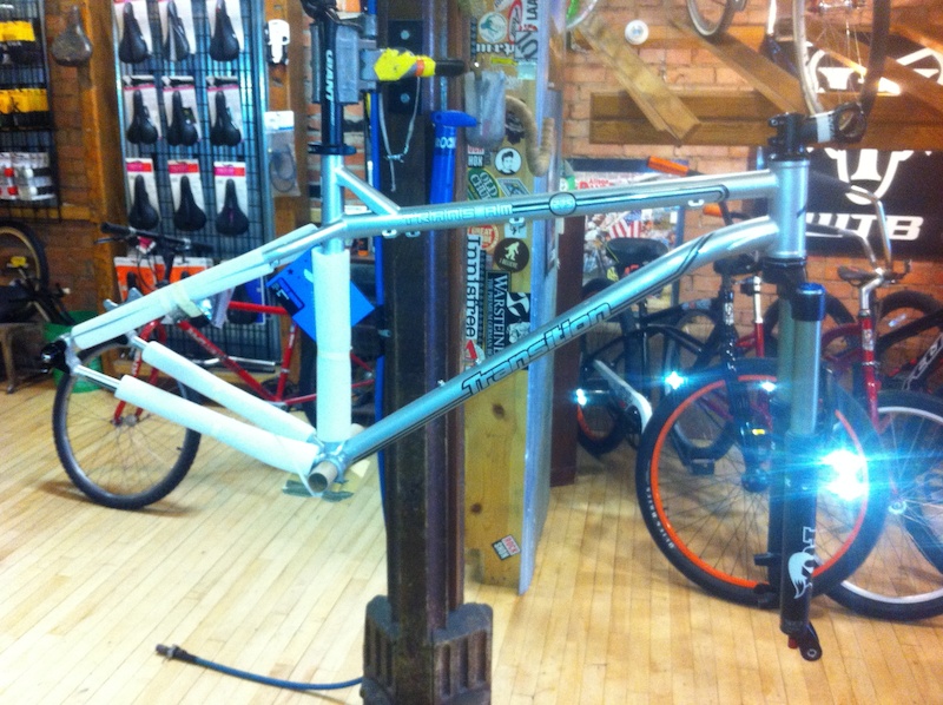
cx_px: 472
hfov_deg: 52.7
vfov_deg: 40.6
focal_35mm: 35
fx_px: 952
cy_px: 352
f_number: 2.8
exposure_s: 1/15
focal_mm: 3.85
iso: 400
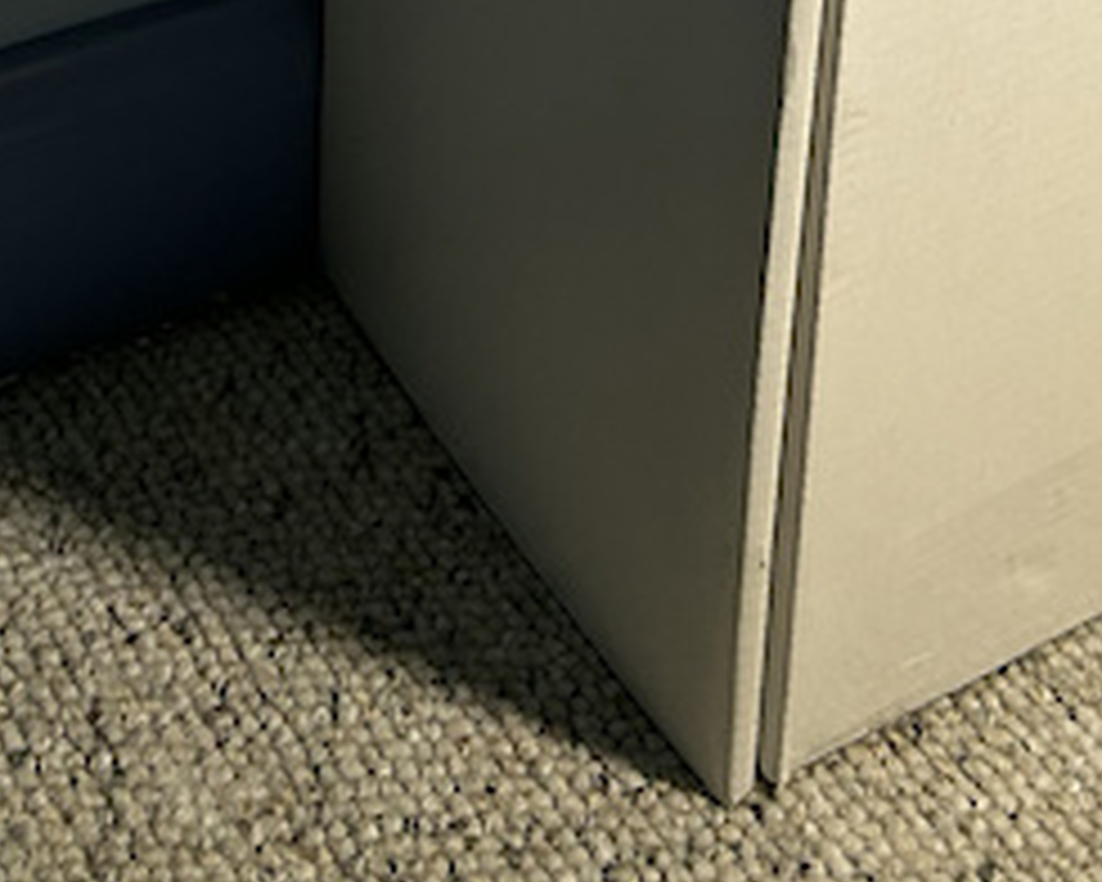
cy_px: -810
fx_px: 2707
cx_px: 490
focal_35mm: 83
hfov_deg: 23.0
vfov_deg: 15.3
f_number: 1.5
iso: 80
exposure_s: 1/120
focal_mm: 5.7
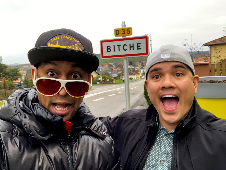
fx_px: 209
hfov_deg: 56.8
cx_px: 113
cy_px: 85
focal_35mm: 32
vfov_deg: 44.2
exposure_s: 1/120
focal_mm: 2.87
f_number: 2.2
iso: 50
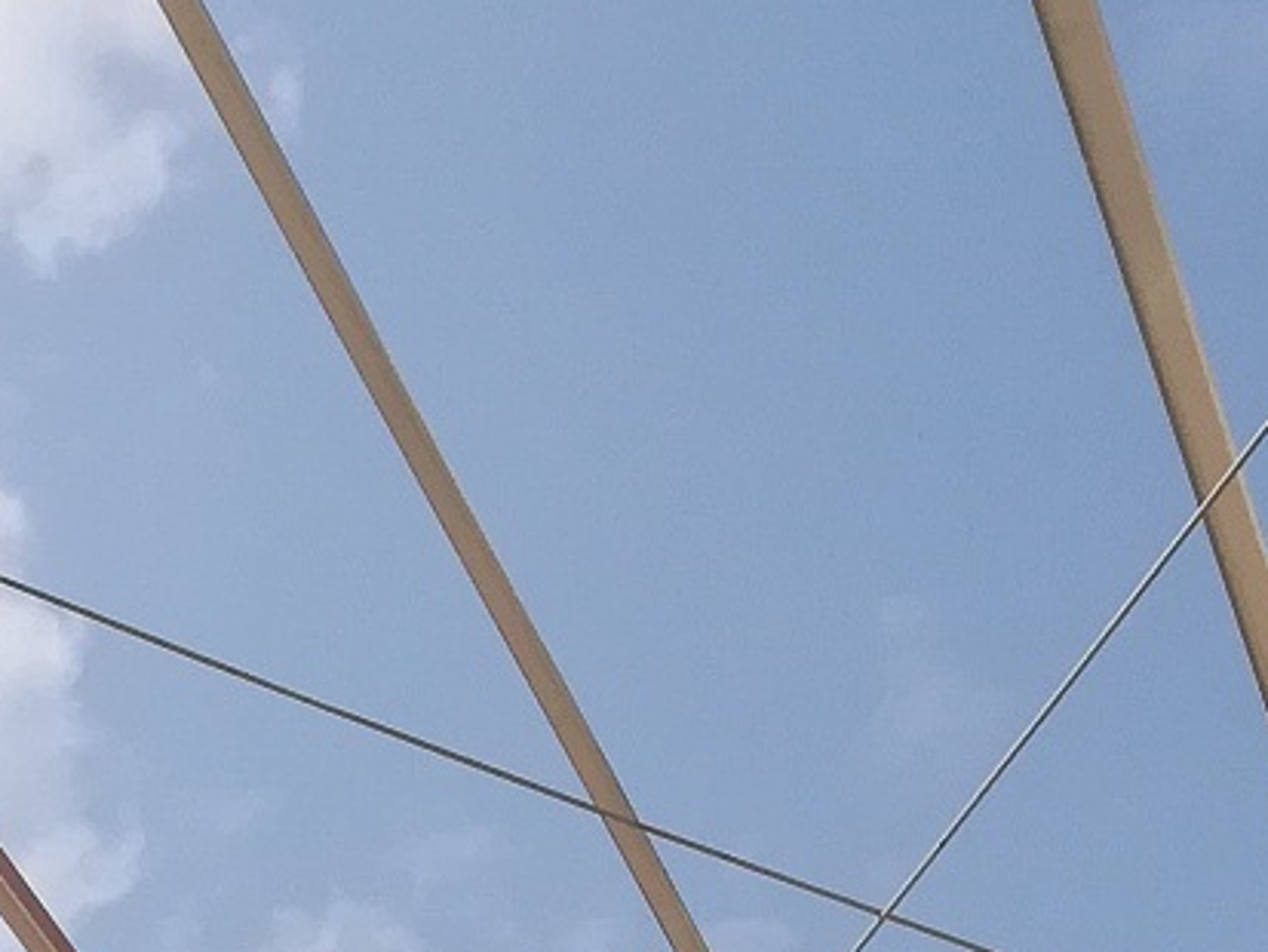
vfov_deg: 10.6
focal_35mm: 125
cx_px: -513
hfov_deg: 14.9
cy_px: 2054
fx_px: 4580
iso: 50
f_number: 2.2
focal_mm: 3.83
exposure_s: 1/1560
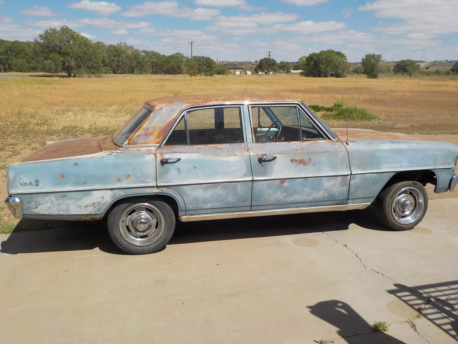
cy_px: 172
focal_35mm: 30
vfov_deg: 46.8
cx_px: 229
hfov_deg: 60.0
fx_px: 397
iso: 125
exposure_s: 1/2000
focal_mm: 4.1
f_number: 3.3
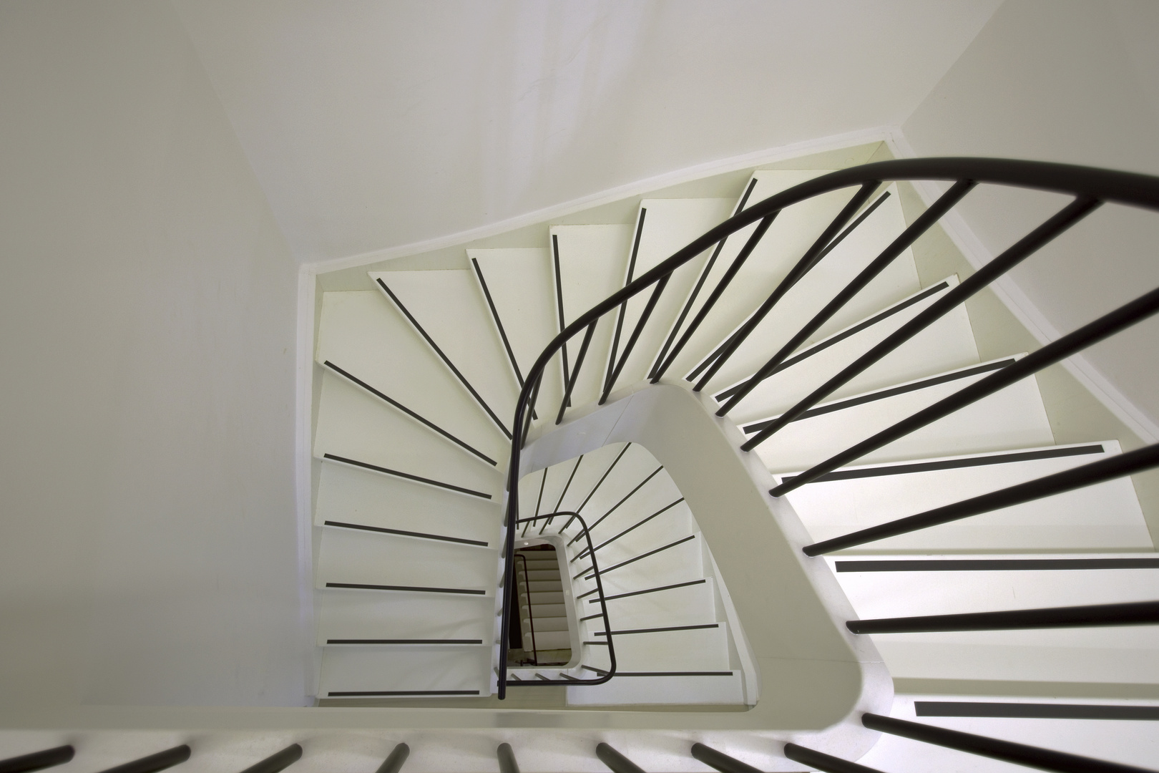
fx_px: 612
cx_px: 580
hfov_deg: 86.9
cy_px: 386
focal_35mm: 19
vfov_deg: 64.6
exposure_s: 1/30
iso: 100
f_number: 3.8
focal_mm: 13
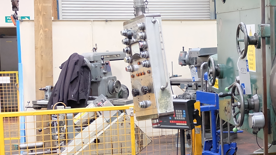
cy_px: 74
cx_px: 395
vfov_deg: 15.1
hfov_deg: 22.5
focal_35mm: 80
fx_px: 586
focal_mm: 16
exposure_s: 1/30
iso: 1250
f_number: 3.5
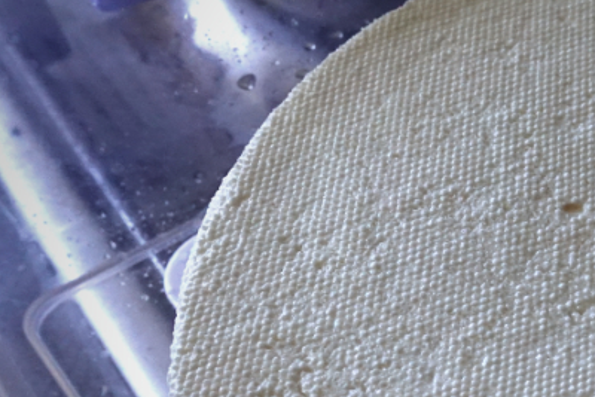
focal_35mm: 72
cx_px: 750
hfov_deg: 24.8
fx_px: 1190
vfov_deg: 18.5
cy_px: 379
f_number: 4
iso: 1000
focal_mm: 8.8
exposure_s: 1/250
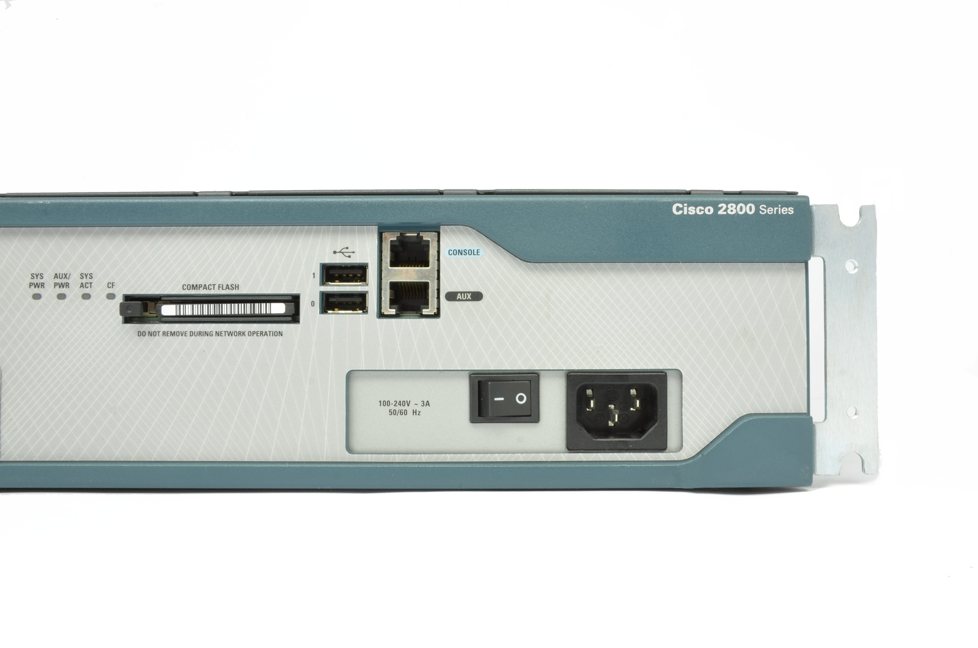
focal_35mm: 33
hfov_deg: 57.3
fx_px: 895
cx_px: 489
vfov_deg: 39.8
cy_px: 324
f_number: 16
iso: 100
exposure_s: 2.5
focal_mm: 22
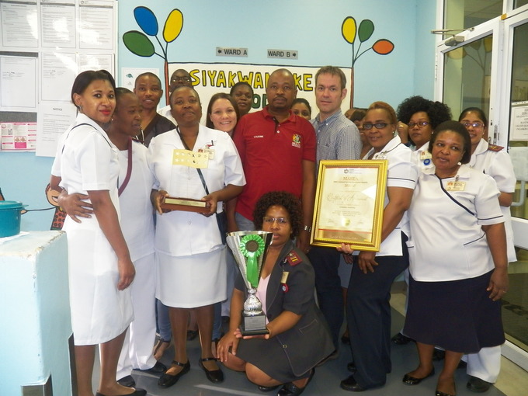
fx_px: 427
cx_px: 264
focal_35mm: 28
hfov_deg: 63.4
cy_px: 198
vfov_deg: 49.7
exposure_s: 1/30
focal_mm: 4.9
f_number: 2.8
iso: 400
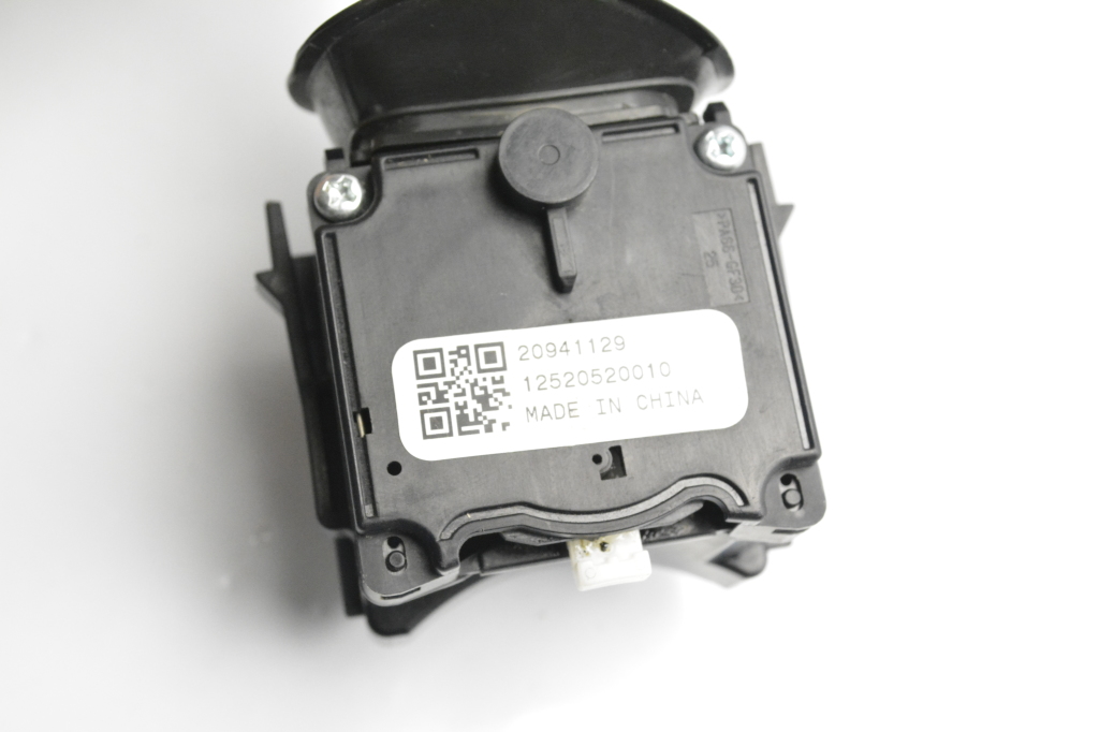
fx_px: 1648
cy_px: 366
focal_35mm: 54
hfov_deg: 36.9
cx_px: 550
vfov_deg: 25.0
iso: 6400
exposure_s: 1/250
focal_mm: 36
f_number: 9
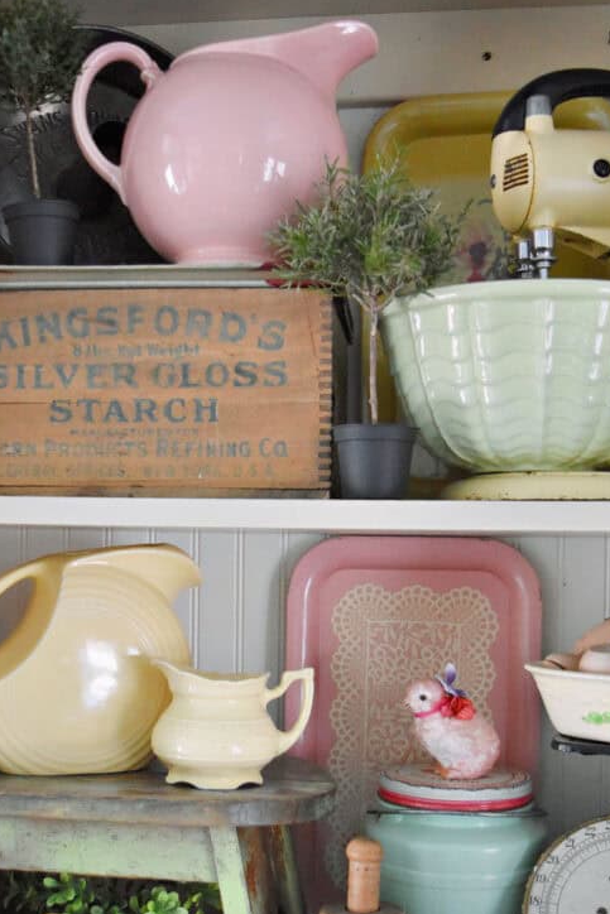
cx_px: 274
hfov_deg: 28.9
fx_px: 1184
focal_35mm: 47
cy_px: 561
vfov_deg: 42.0
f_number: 4
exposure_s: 1/60
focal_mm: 25
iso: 3600
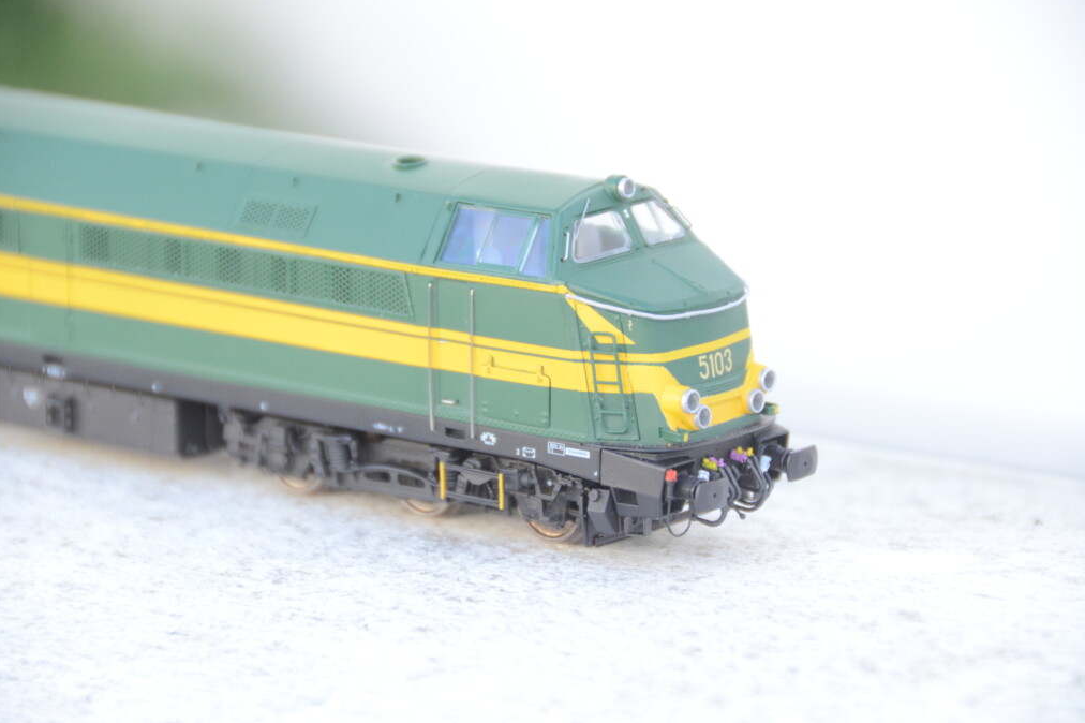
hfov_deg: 6.8
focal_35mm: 303
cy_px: 360
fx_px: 9129
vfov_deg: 4.5
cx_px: 545
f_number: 5.6
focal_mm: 200
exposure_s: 1/400
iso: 1600
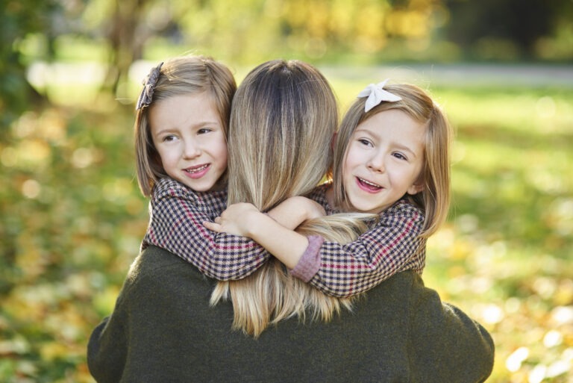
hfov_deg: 23.9
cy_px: 192
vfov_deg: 16.1
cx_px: 286
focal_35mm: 85
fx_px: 1354
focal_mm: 85
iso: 100
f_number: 2.2
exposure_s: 1/320
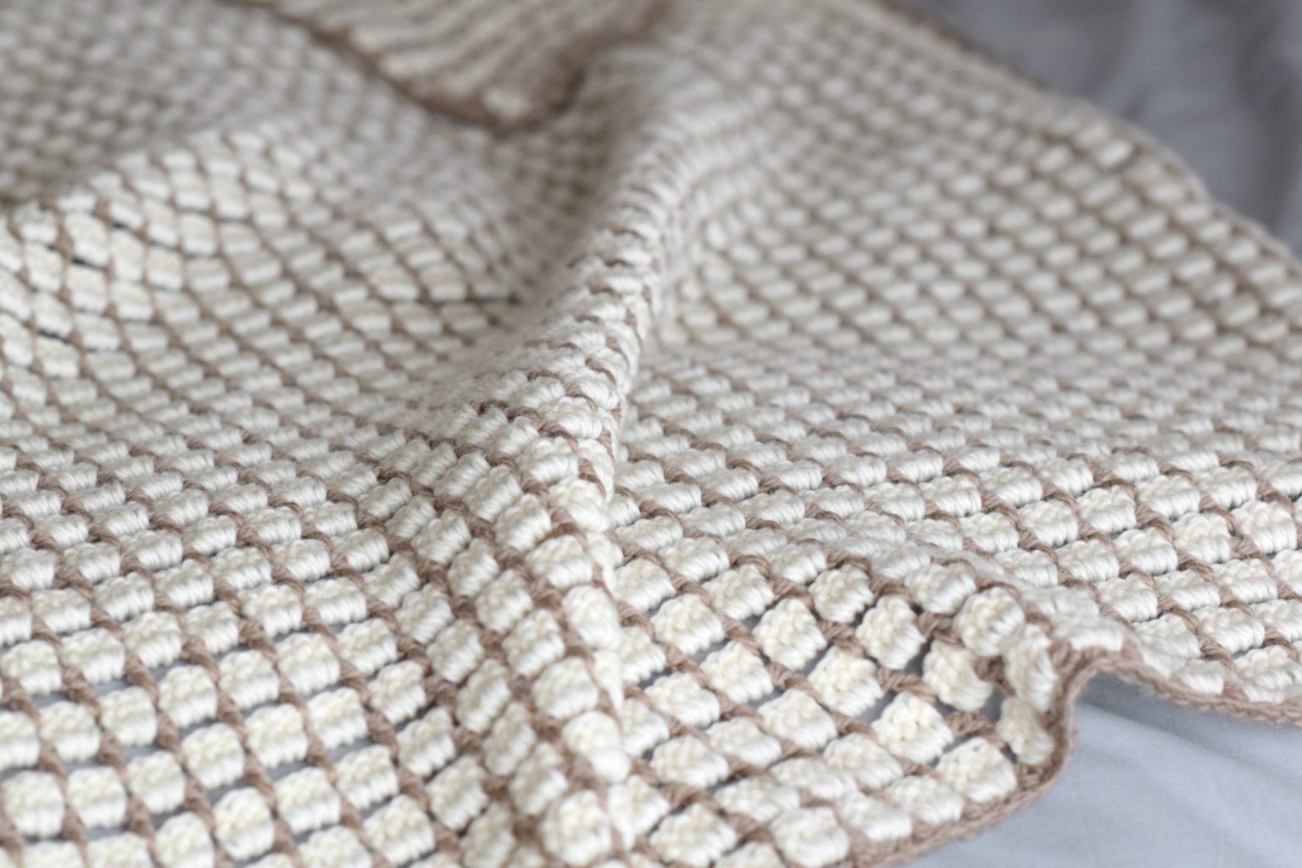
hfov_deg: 16.1
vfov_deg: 10.8
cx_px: 651
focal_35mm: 128
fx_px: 4611
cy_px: 434
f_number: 4
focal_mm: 85
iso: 800
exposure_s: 1/250
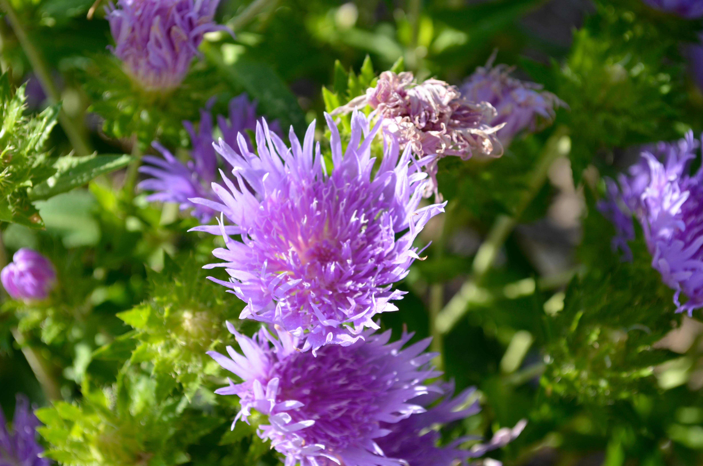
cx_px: 352
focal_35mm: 82
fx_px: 1608
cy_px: 233
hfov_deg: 24.7
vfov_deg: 16.5
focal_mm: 55
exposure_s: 1/200
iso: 200
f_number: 7.1
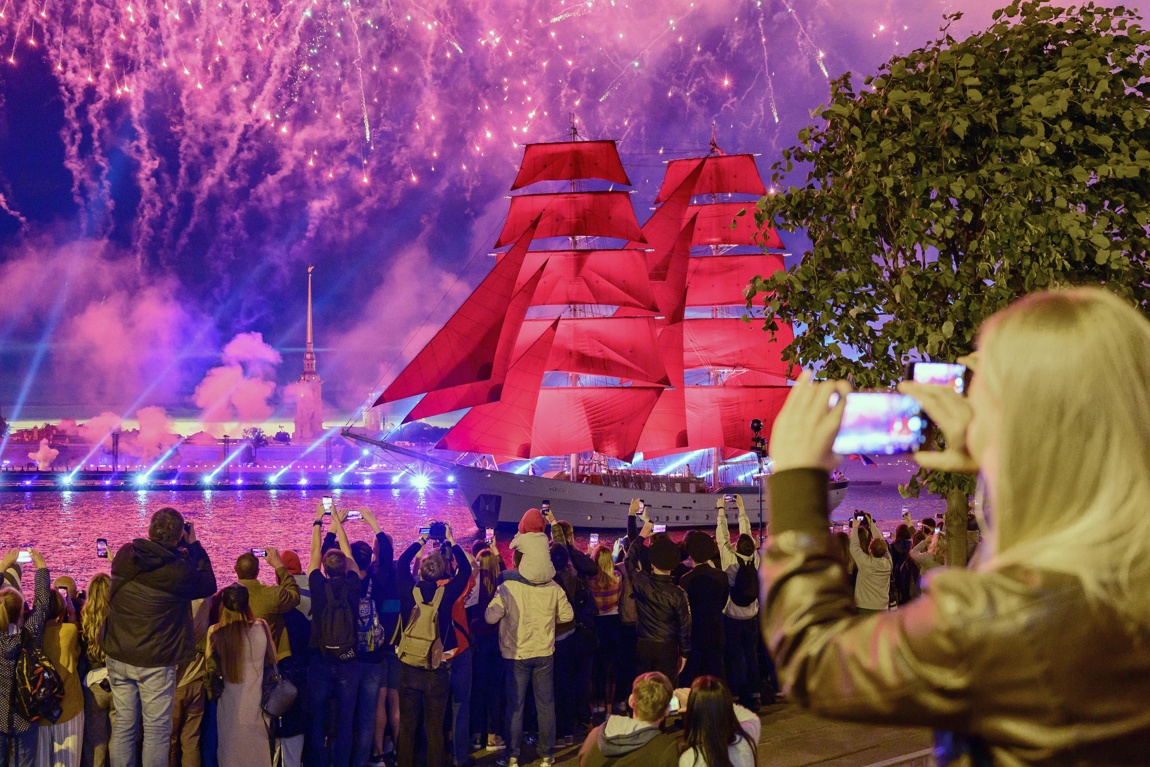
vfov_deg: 31.9
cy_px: 384
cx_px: 575
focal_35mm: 42
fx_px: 1342
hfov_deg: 46.4
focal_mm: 42
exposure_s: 1/125
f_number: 4
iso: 8000
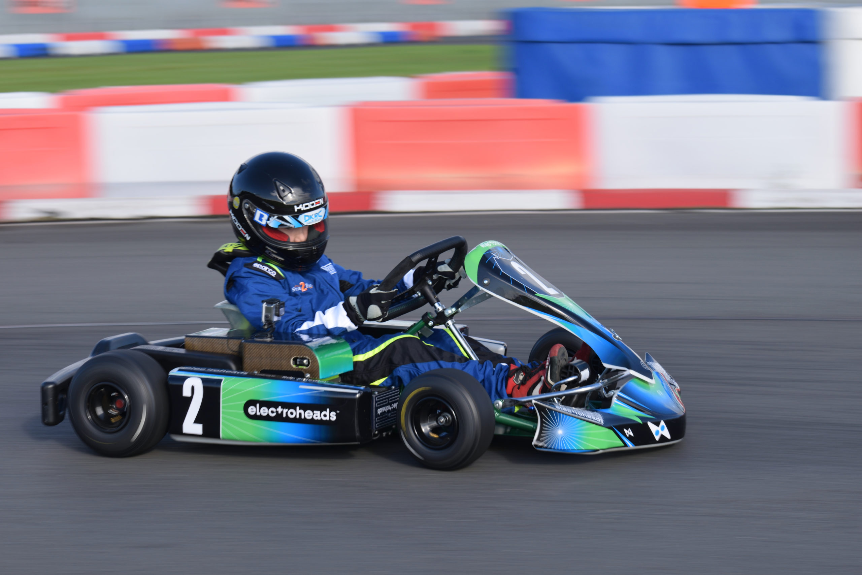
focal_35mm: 105
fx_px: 2514
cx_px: 431
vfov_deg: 13.0
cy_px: 288
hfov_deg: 19.5
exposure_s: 1/125
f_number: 9
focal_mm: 70
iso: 100
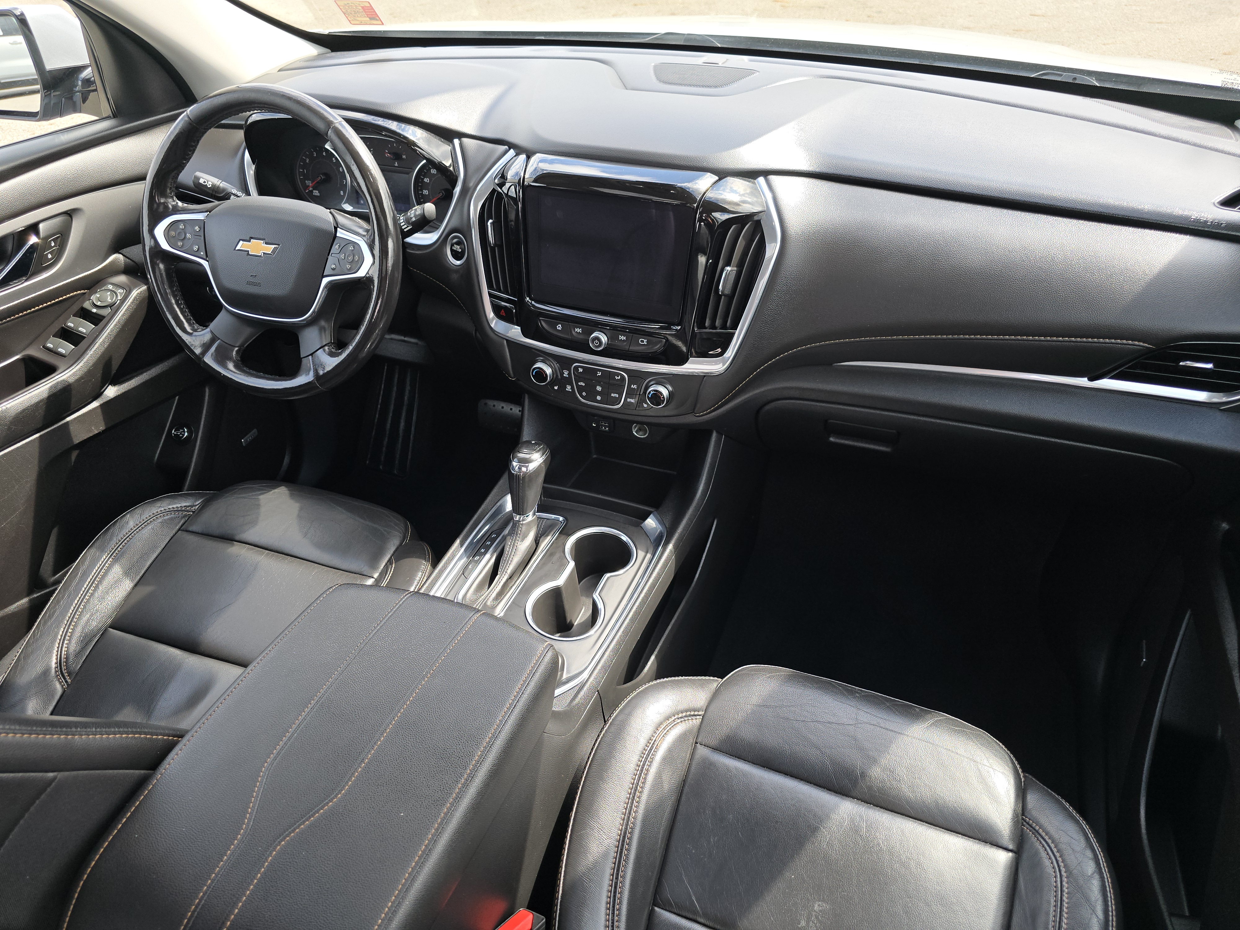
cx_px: 620
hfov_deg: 73.9
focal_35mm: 23
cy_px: 465
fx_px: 824
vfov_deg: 58.9
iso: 20
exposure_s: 1/180
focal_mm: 6.3
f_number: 1.7
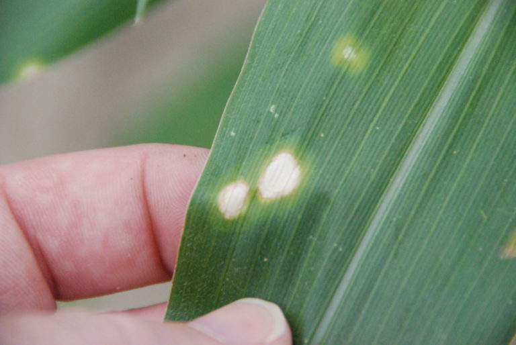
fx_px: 5381
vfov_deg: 3.7
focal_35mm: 375
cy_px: 172
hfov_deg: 5.5
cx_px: 258
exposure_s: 1/2000
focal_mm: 250
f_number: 6.3
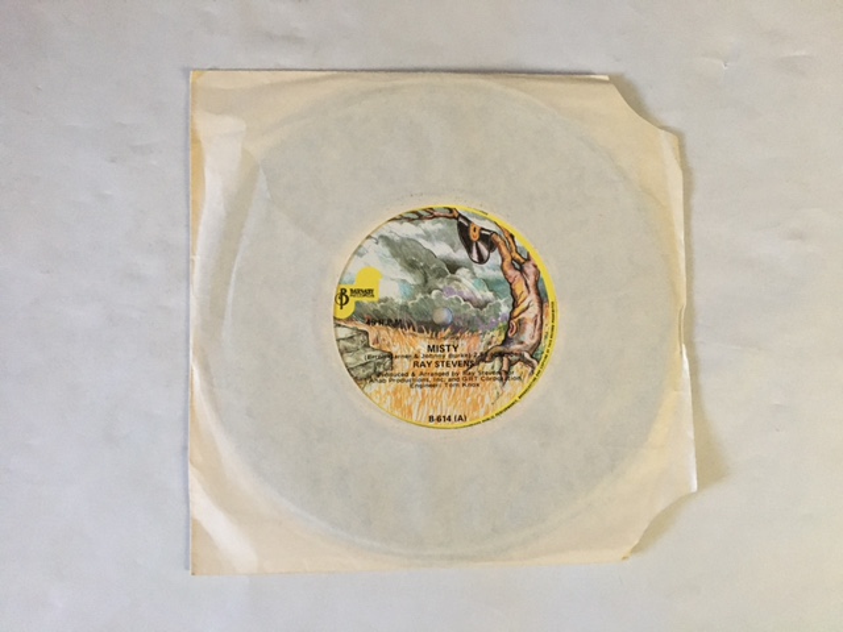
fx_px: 706
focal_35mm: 29
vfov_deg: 48.2
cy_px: 316
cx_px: 422
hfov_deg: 61.7
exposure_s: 1/17
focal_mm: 4.15
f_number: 2.2
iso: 200
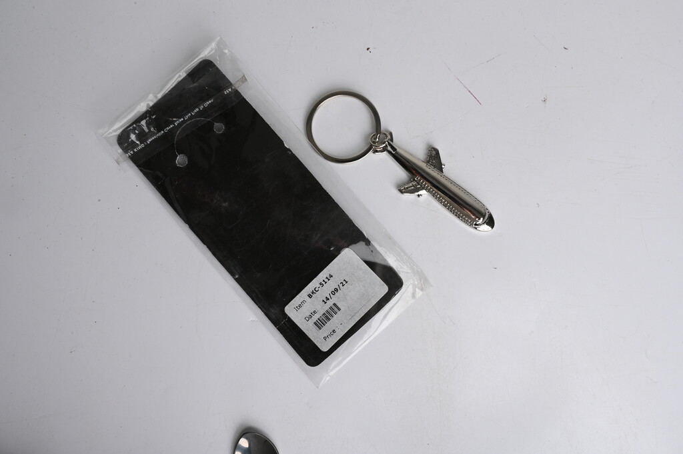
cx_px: 342
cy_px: 227
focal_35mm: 38
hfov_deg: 50.7
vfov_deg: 35.0
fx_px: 720
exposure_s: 1/160
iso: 400
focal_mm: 38
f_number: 22
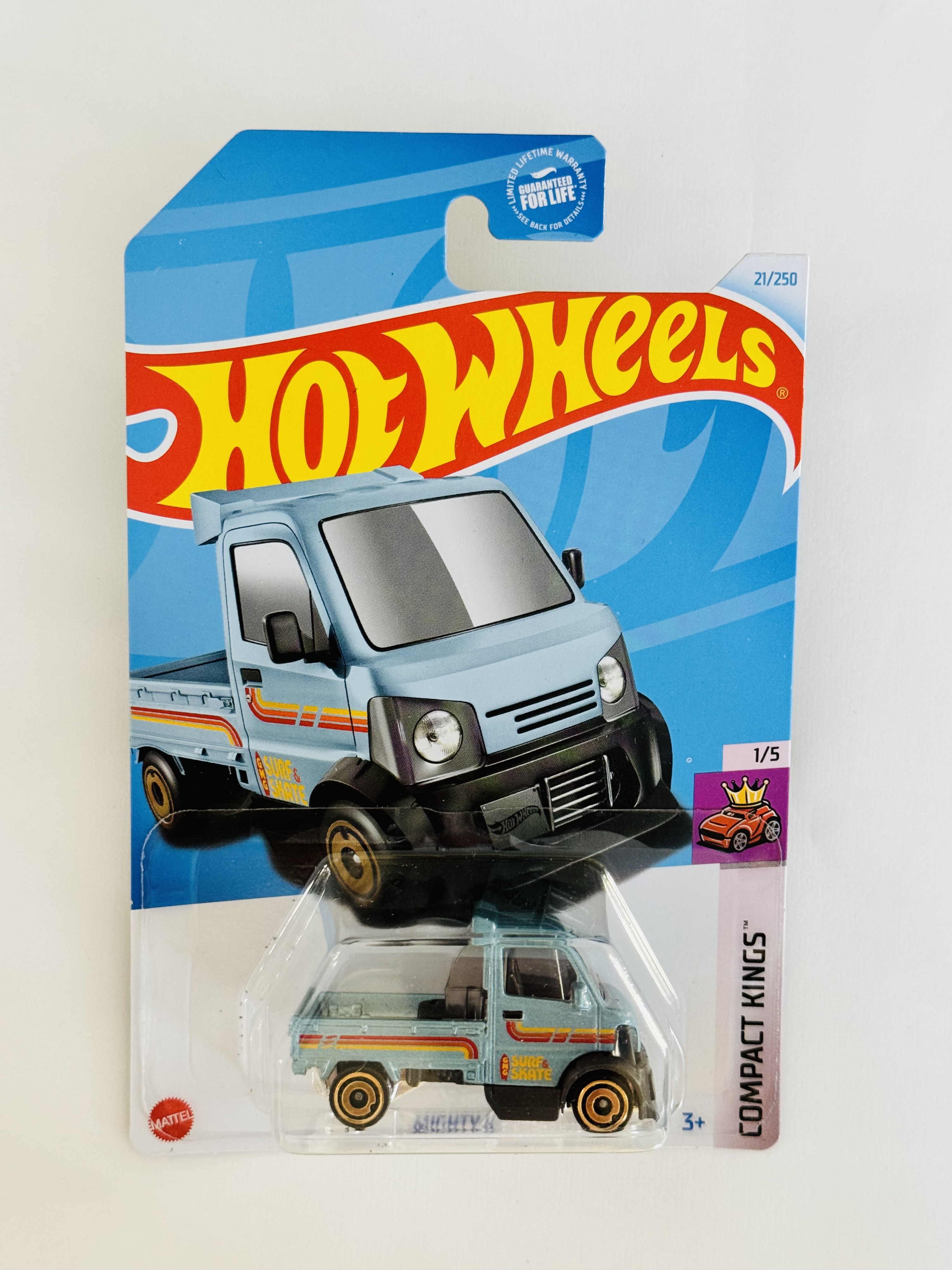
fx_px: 1760
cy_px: 635
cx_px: 476
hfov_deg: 30.3
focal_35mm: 48
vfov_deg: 39.7
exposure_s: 1/60
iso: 250
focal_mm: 6.86
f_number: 1.78
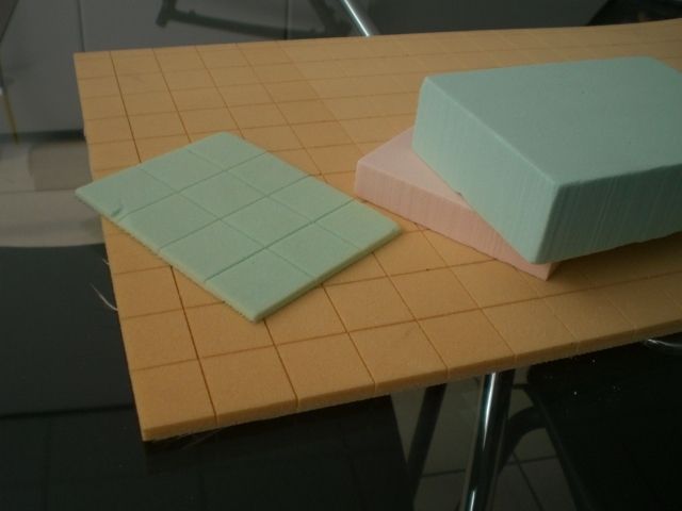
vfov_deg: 37.7
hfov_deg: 49.0
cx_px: 341
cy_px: 256
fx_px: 749
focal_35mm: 38
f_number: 3.1
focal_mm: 6.3
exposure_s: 1/80
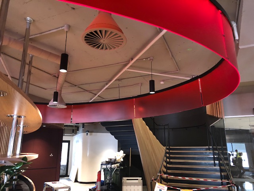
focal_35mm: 28
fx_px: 205
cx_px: 127
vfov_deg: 49.7
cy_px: 96
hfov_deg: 63.4
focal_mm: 4
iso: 100
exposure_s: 1/13
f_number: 1.8
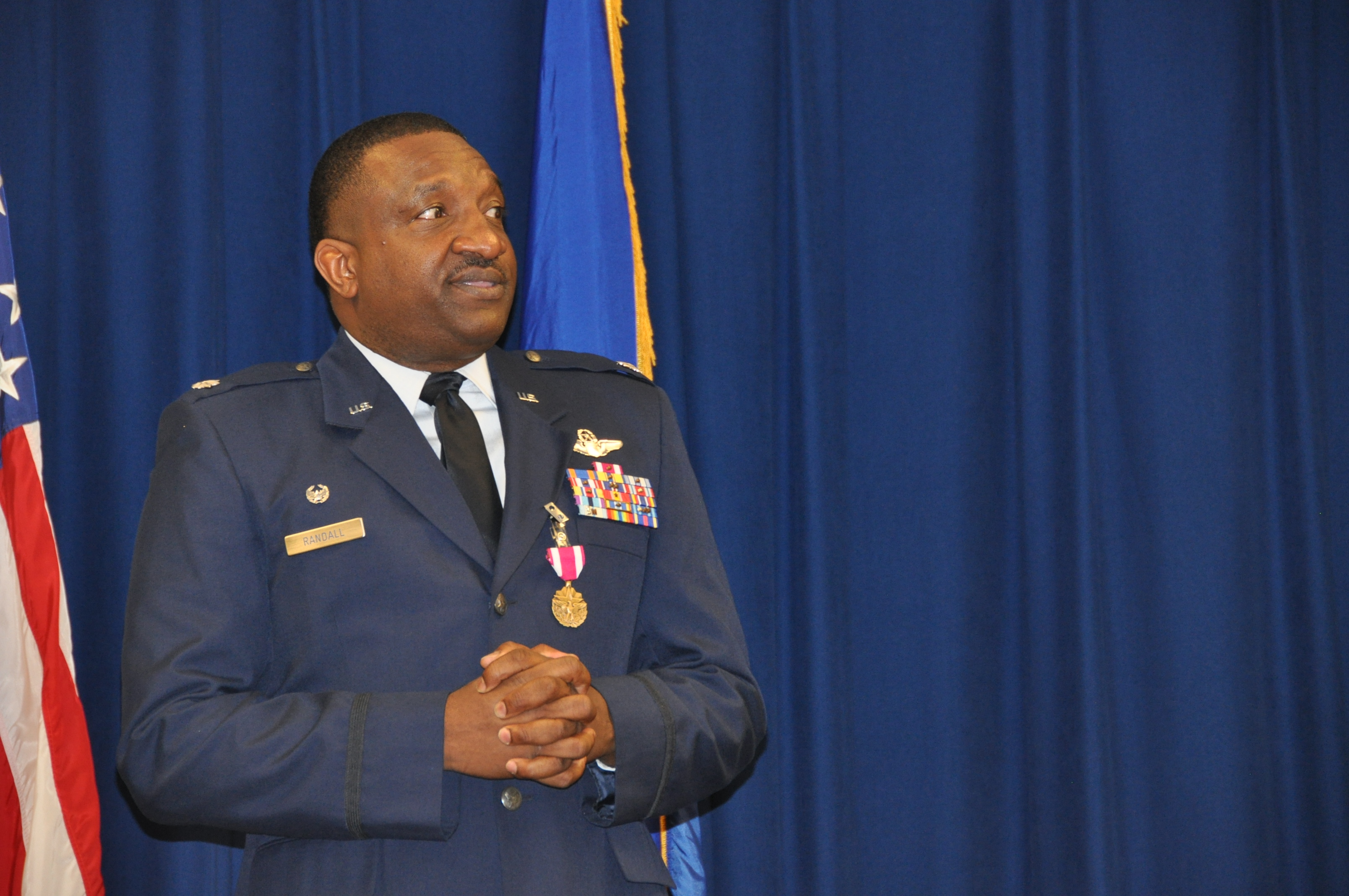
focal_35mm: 158
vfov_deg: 8.7
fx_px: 5895
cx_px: 674
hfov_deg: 13.1
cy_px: 448
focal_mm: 105
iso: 800
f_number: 5.3
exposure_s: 1/60
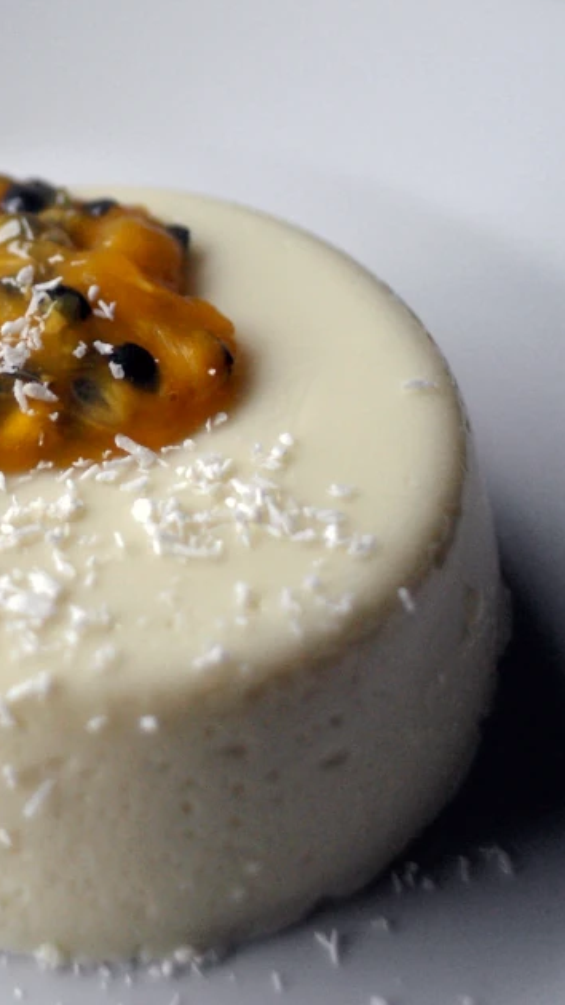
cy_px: 241
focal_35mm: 84
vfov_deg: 25.0
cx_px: -68
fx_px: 2236
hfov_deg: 14.1
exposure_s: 1/100
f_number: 2.8
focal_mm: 28
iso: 400
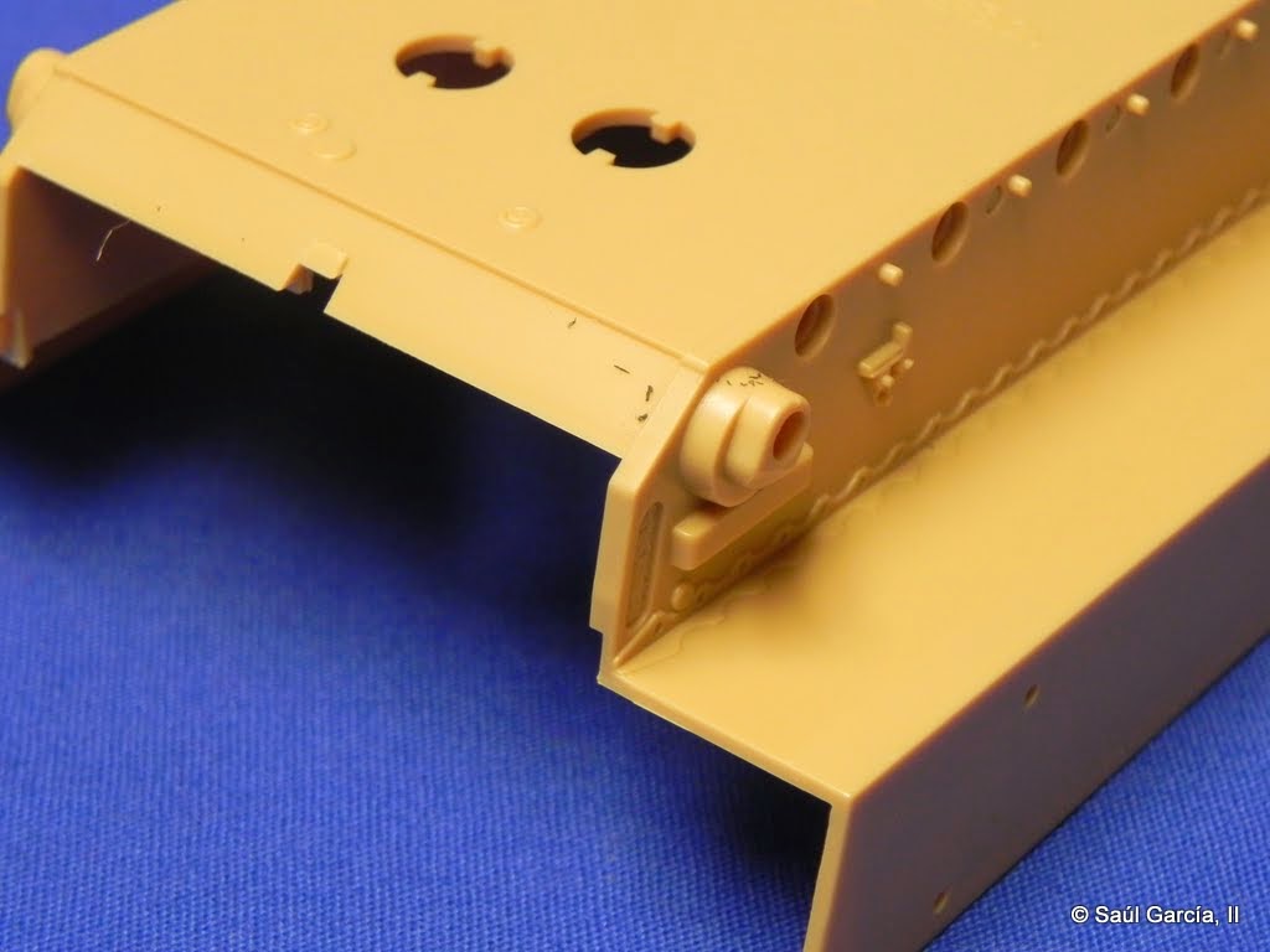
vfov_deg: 15.6
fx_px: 3485
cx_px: 635
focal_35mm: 95
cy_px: 476
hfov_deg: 20.7
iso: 400
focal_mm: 16.9
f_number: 4
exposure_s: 1/25.2
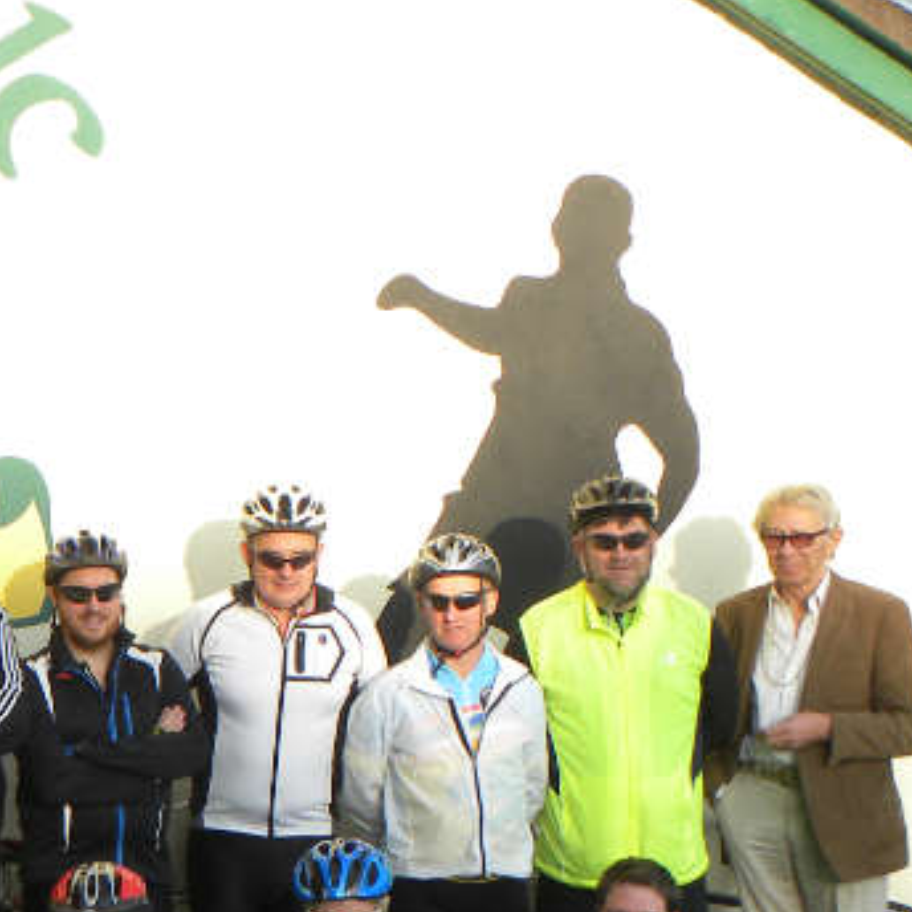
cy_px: 543
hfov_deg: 13.9
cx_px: -262
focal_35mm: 121
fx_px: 3607
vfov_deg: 14.4
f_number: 4
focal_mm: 8.2
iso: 64
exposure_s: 1/180
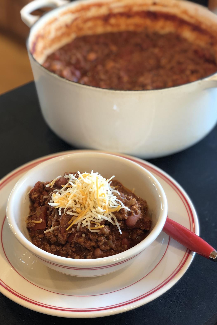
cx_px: 101
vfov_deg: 36.2
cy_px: 164
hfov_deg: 24.6
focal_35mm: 55
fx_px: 497
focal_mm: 6
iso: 100
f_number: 2.4
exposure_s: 1/40
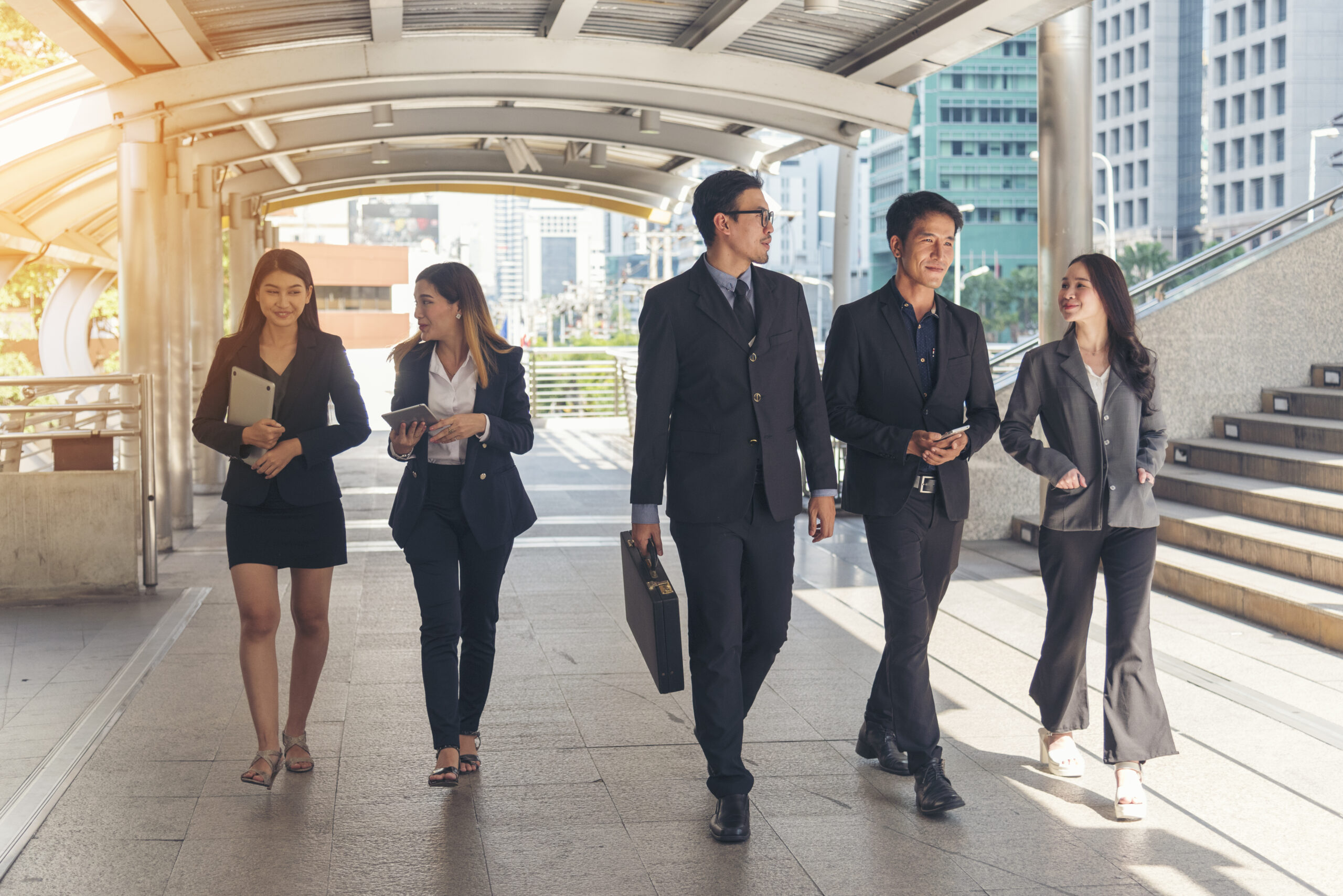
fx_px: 1941
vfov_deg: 26.0
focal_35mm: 52
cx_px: 672
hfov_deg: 38.2
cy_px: 448
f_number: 4
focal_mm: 52
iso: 800
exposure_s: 1/1000
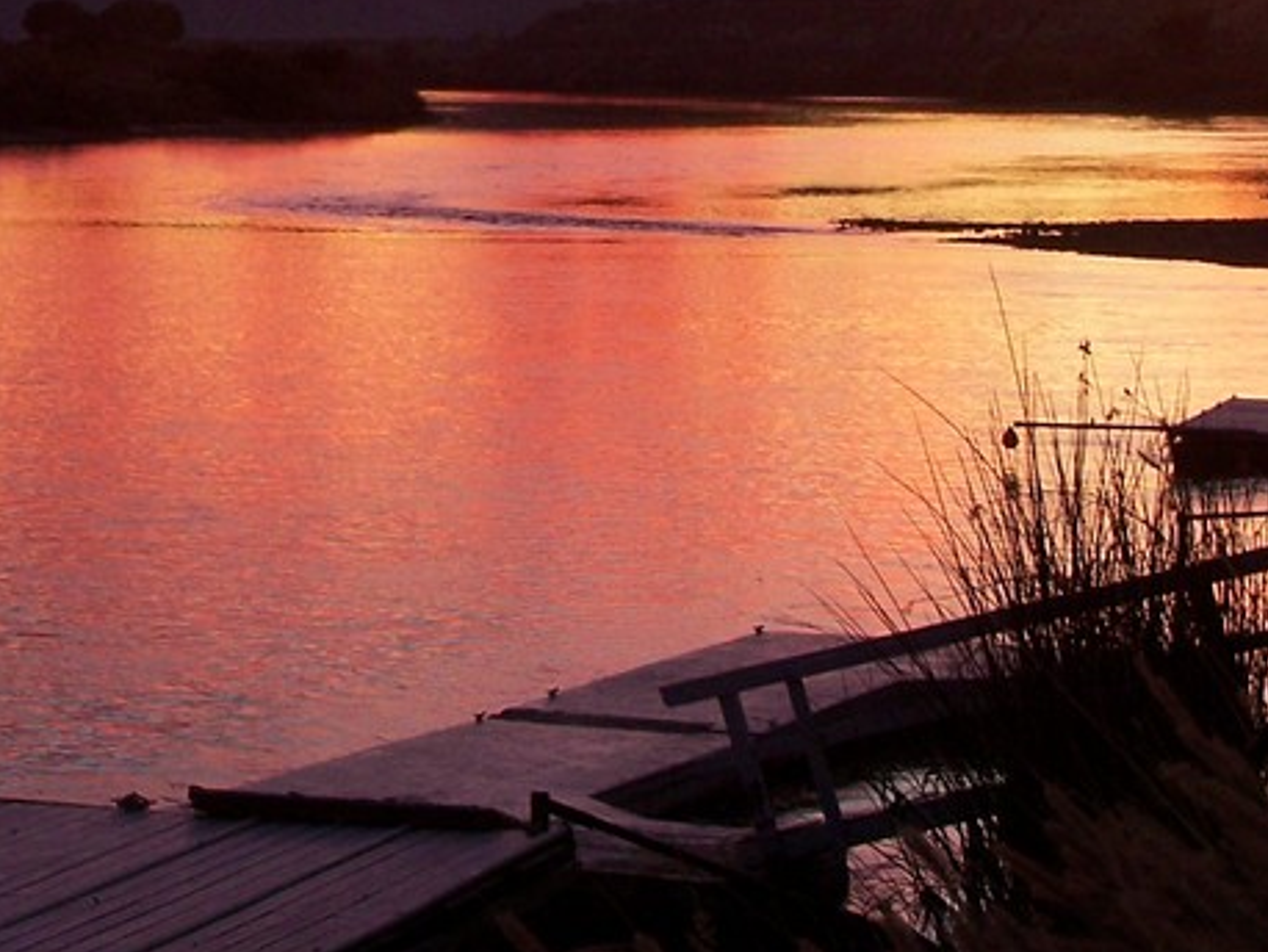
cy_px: -165
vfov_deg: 10.0
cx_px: 300
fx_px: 5351
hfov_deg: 13.5
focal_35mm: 146
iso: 100
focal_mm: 9.8
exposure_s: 1/20
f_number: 3.1
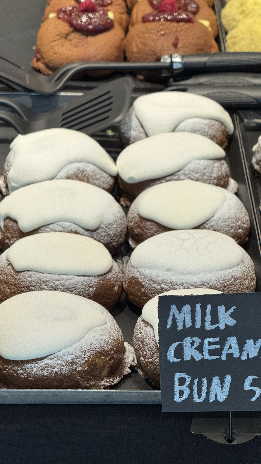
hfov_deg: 9.3
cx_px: 149
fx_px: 1612
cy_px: 232
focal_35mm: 131
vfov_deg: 16.4
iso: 400
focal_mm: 15.66
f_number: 2.8
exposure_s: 1/50
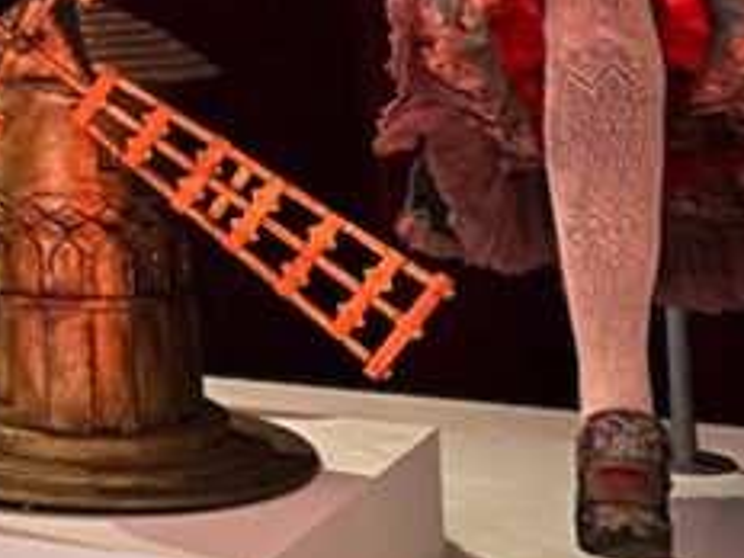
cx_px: -510
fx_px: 2472
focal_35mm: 115
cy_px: -269
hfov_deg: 15.2
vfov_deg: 12.3
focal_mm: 4.25
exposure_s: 1/8
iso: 500
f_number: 1.8
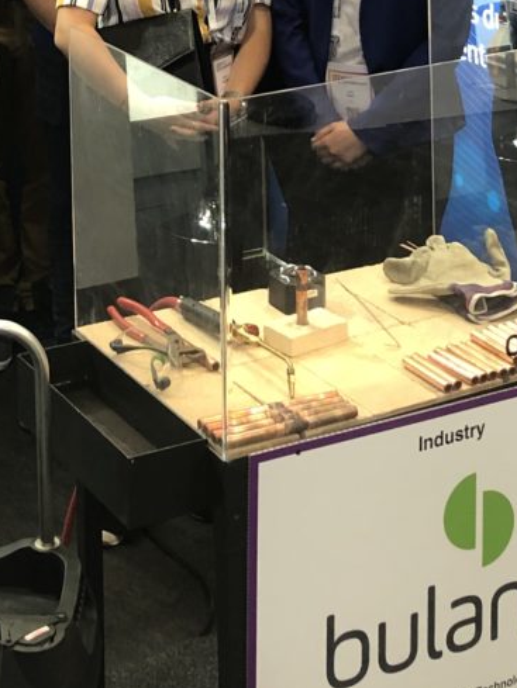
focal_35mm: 88
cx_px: 82
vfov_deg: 20.6
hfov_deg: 16.6
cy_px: -170
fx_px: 1752
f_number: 1.8
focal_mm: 3.99
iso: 40
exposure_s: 1/17
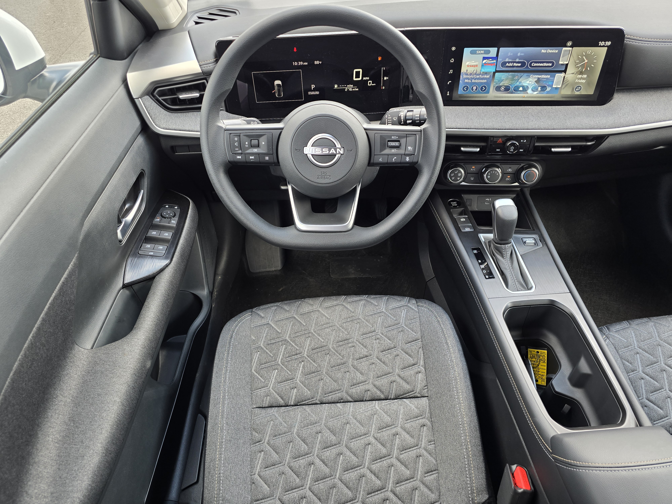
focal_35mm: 23
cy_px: 252
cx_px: 336
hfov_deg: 73.9
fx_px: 446
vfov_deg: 58.9
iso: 80
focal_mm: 6.3
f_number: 1.7
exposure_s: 1/180
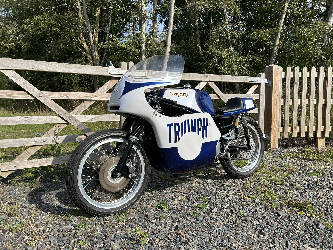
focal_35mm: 26
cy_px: 125
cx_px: 166
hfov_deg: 67.3
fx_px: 250
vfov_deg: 53.1
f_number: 1.5
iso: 50
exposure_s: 1/3460
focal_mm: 5.7
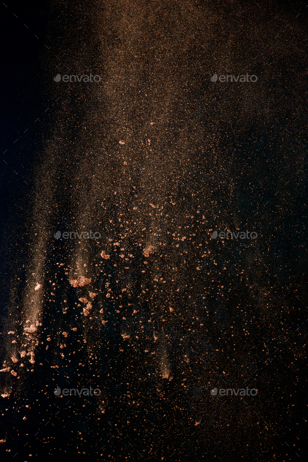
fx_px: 1346
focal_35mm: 105
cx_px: 154
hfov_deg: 13.1
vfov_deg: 19.5
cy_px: 231
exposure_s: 1/160
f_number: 13
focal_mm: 105
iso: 200
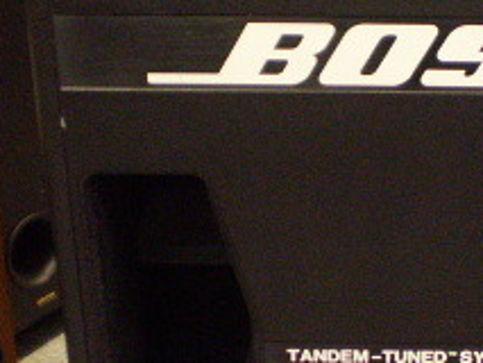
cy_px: 252
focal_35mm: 108
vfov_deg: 13.7
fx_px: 1508
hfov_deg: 18.0
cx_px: 413
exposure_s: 1/20
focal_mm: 6.3
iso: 400
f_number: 3.1
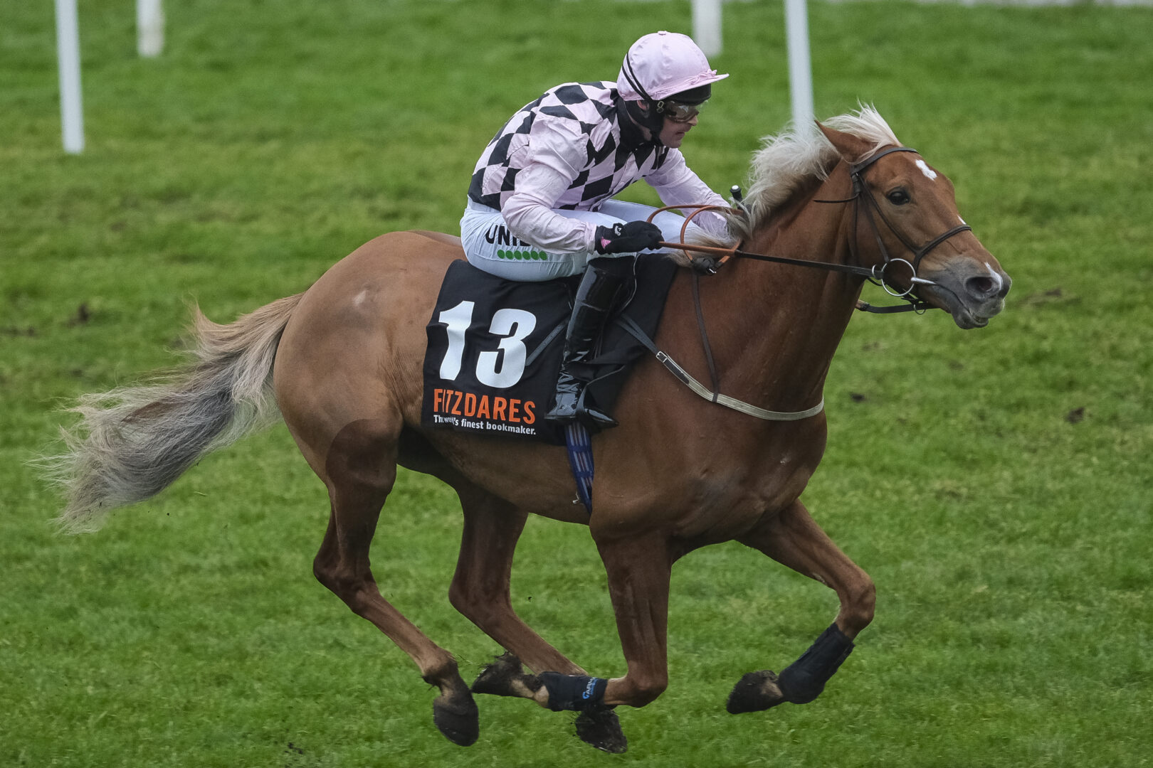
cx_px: 576
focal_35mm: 300
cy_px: 384
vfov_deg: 4.6
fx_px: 9608
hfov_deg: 6.9
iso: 1600
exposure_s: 1/1000
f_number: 2
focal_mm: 200
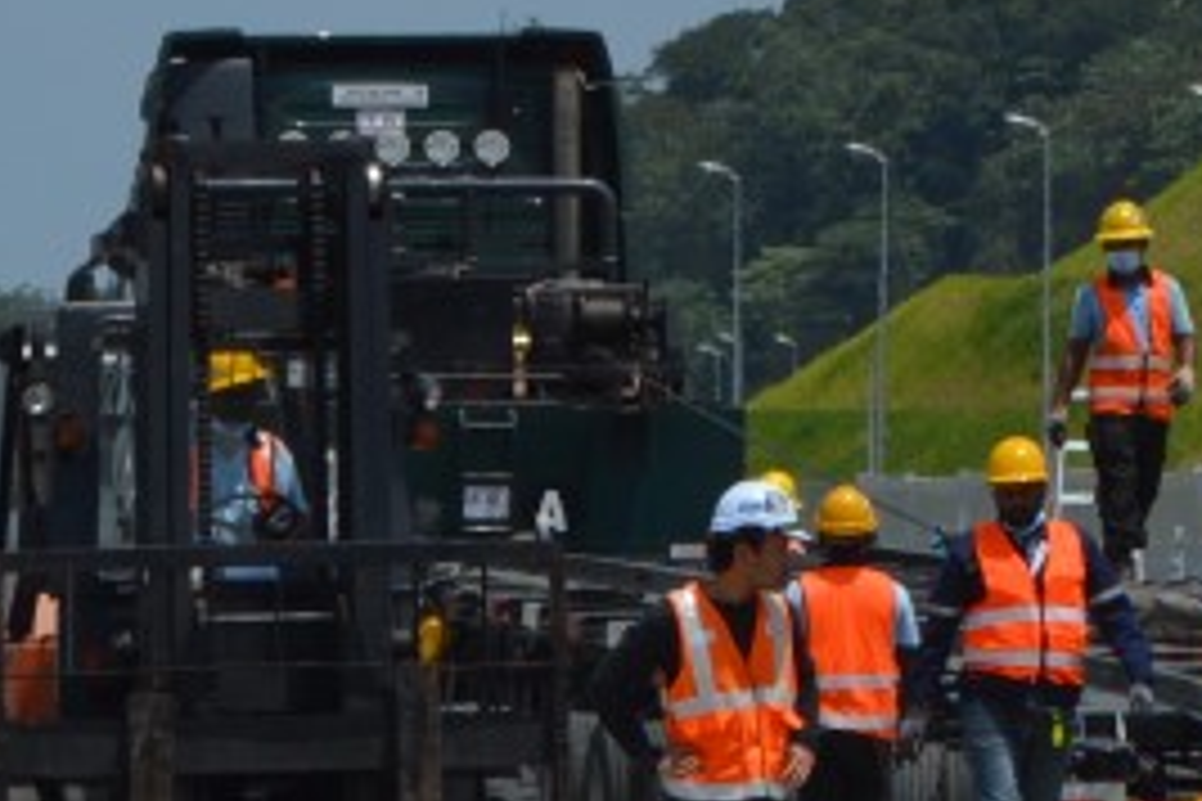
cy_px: -360
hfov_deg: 3.9
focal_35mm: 529
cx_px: 1972
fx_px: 17661
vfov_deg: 2.6
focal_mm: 58
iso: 100
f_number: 10
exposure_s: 1/400
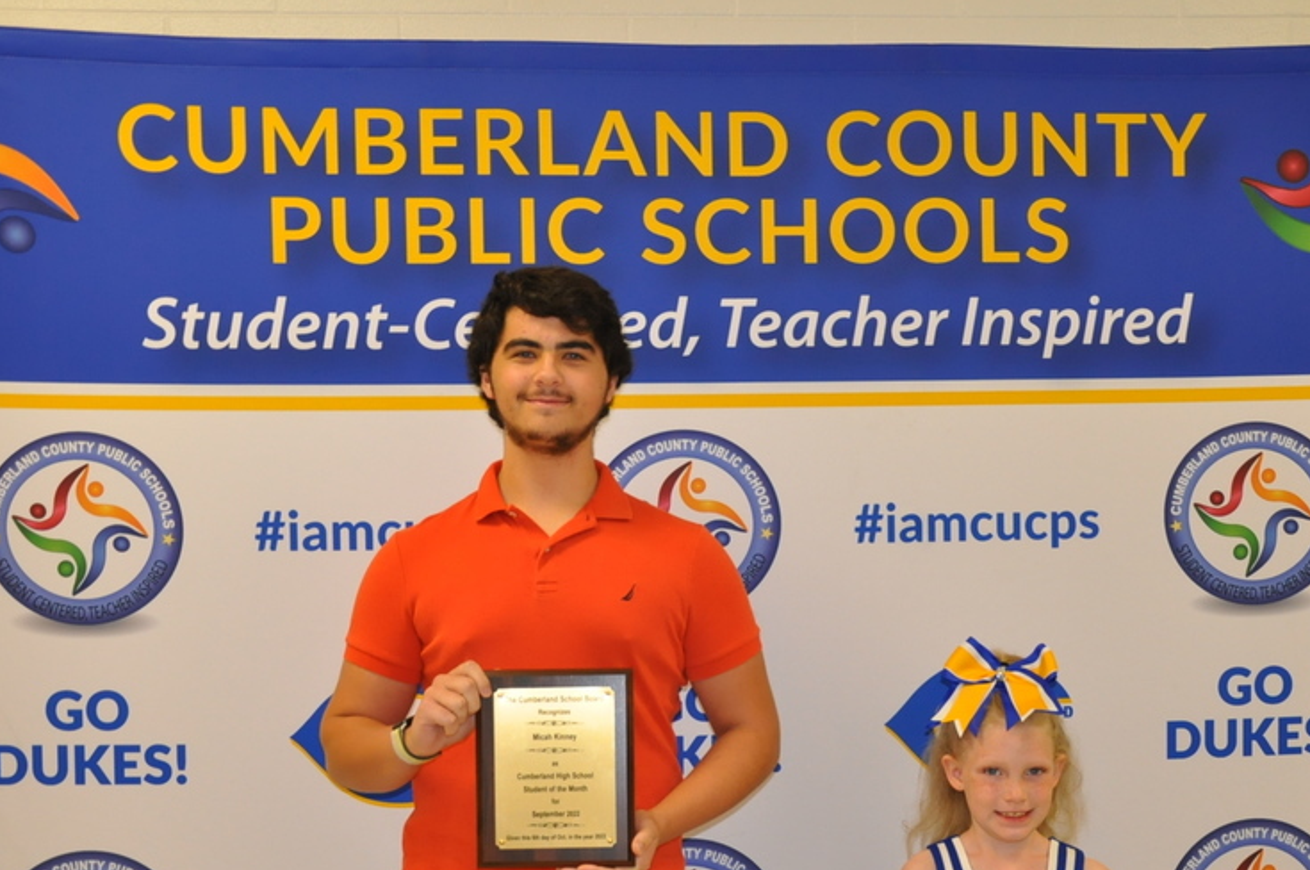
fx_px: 1781
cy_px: 587
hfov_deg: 40.3
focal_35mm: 49
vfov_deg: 27.3
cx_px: 720
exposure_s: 1/60
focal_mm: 24
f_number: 3.8
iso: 800
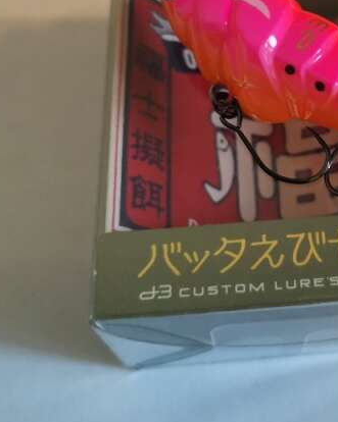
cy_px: 111
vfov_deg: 37.2
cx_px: 297
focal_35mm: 49
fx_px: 613
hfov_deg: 29.7
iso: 400
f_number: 2.4
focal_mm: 4.75
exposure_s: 1/50
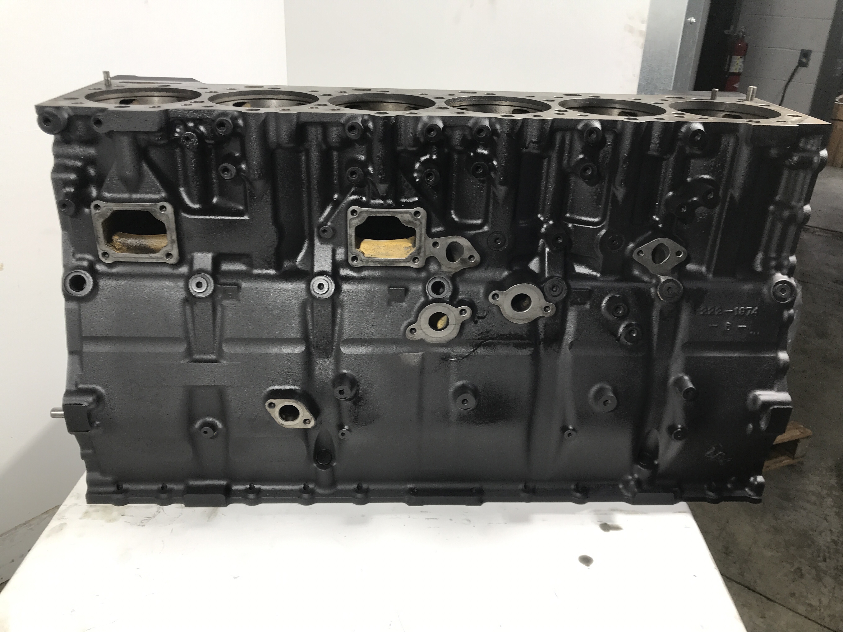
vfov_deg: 49.7
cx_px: 422
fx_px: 682
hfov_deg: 63.4
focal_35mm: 28
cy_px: 316
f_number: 1.8
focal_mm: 3.99
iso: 20
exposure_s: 1/60
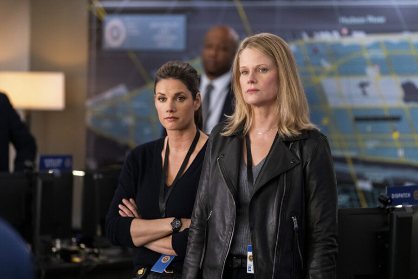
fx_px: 2322
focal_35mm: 200
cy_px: 140
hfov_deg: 10.3
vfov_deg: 6.9
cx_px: 209
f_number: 4
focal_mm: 200
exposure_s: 1/125
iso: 6400
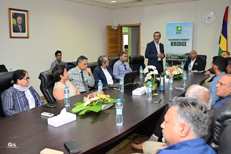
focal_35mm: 32
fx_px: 205
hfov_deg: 58.8
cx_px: 116
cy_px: 77
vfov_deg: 41.1
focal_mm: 32
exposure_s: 1/200
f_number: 5.6
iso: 4000
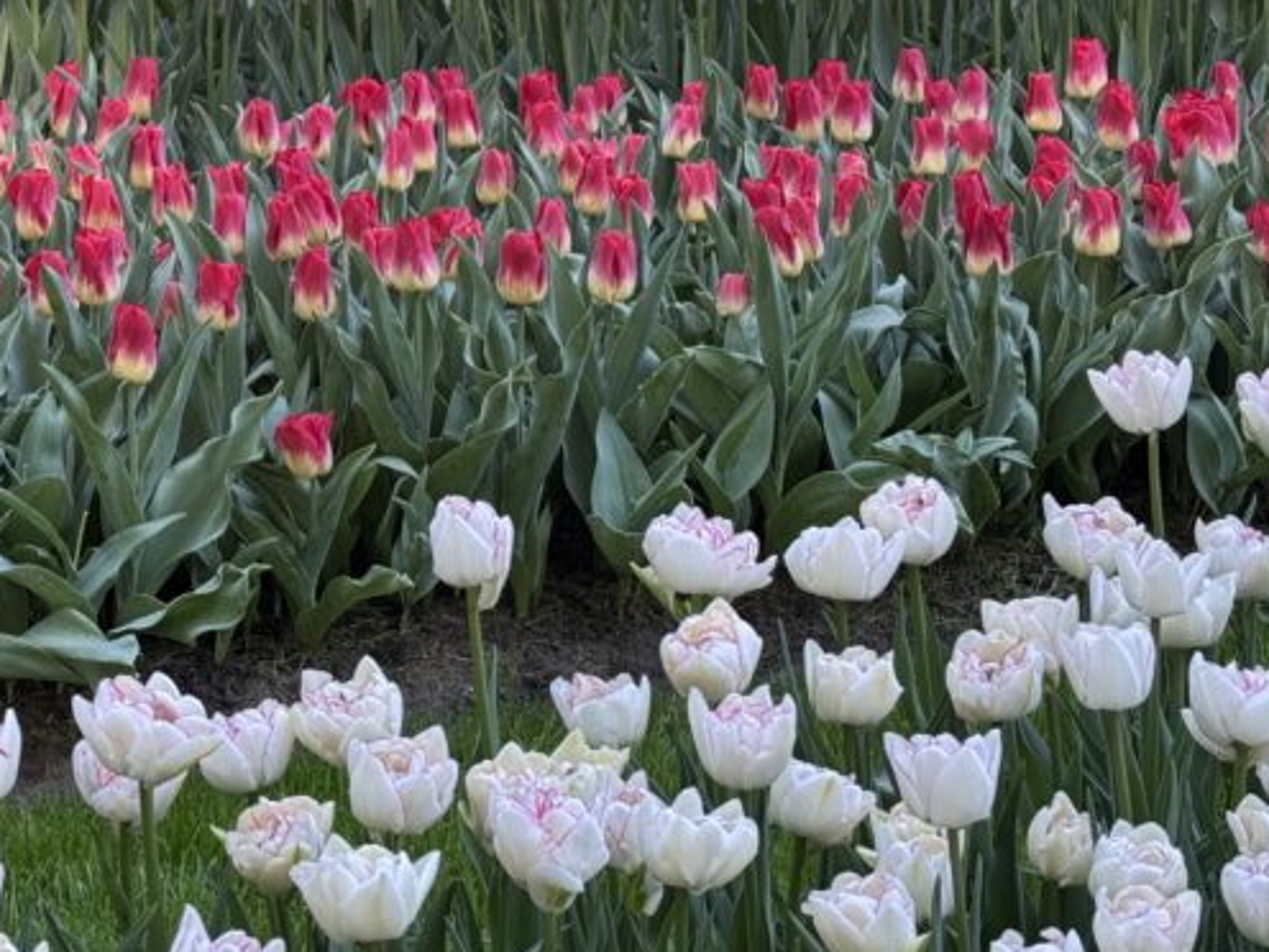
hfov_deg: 19.6
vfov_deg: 14.8
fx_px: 3629
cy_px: 141
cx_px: 248
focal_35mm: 99
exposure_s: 1/121
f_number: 1.78
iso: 64
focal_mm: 6.76
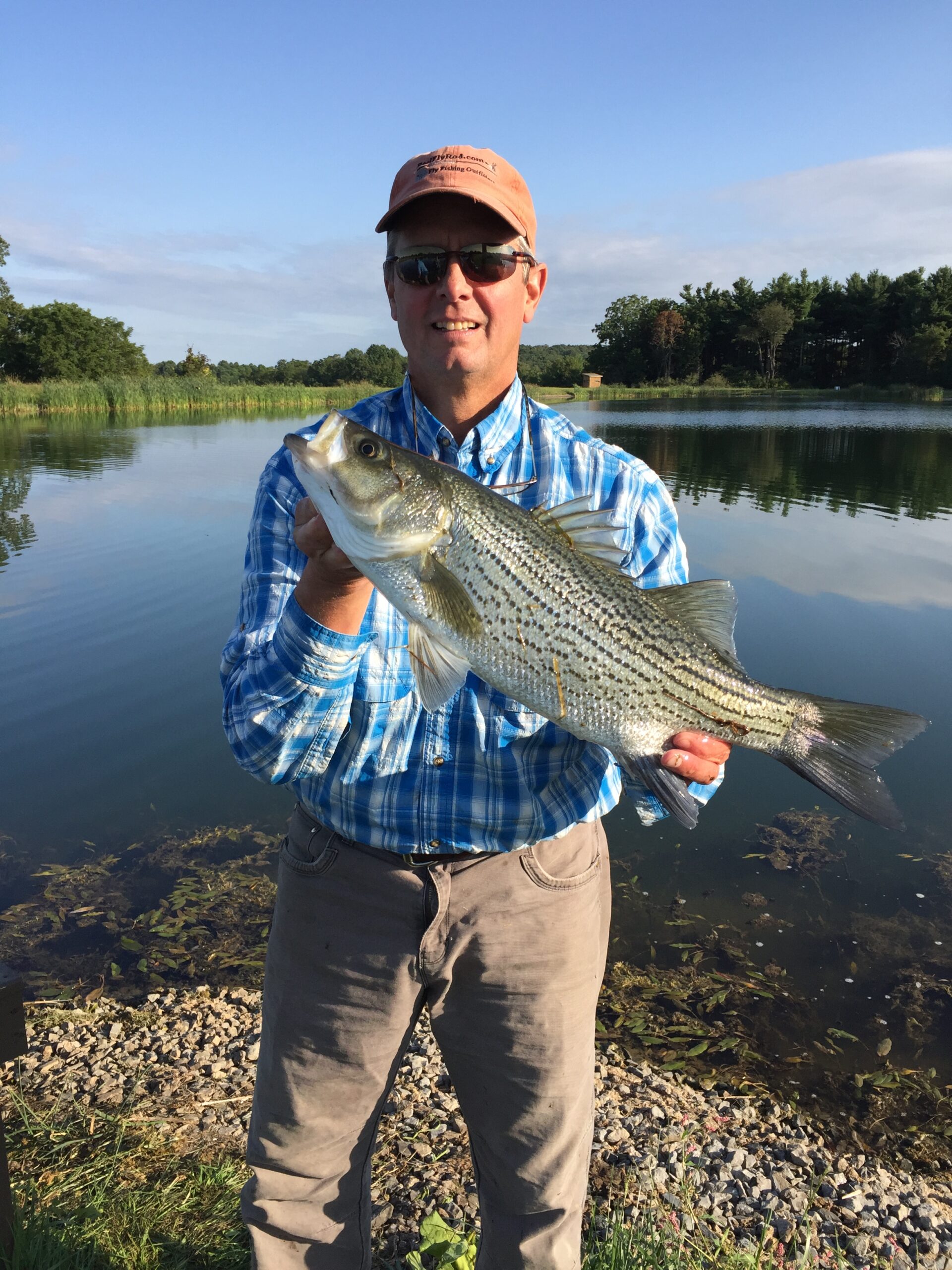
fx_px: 1063
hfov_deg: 48.2
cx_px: 476
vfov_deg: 61.7
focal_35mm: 29
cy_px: 635
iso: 32
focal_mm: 4.15
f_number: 2.2
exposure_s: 1/1276
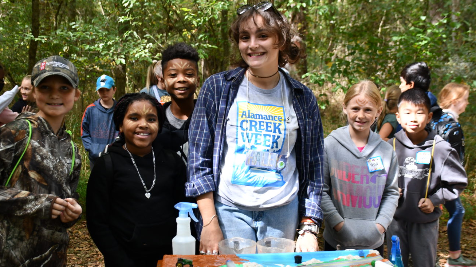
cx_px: 229
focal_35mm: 48
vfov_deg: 24.8
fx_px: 606
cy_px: 167
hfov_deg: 42.9
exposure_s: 1/250
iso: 450
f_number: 3.8
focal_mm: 26
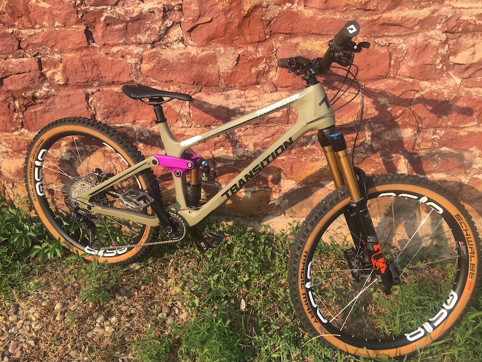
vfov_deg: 48.2
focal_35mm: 29
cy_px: 181
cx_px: 241
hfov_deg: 61.7
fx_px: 404
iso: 25
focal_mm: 4.15
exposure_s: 1/516
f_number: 2.2
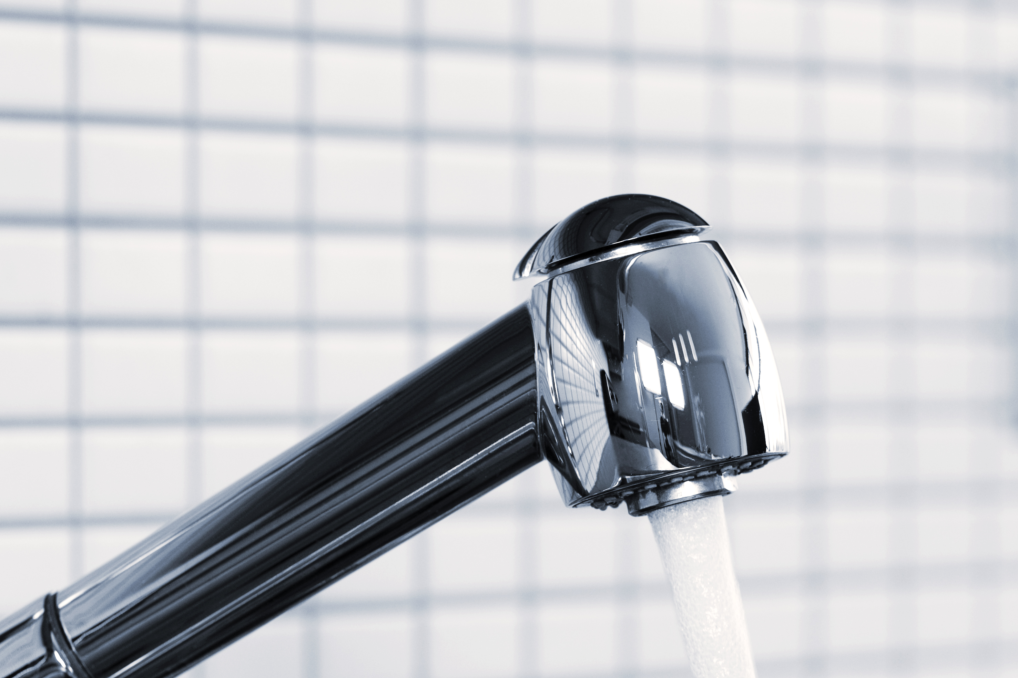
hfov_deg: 9.6
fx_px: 6079
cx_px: 372
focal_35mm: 215
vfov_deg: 6.4
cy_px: 509
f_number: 5
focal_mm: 105
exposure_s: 1/80
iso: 200
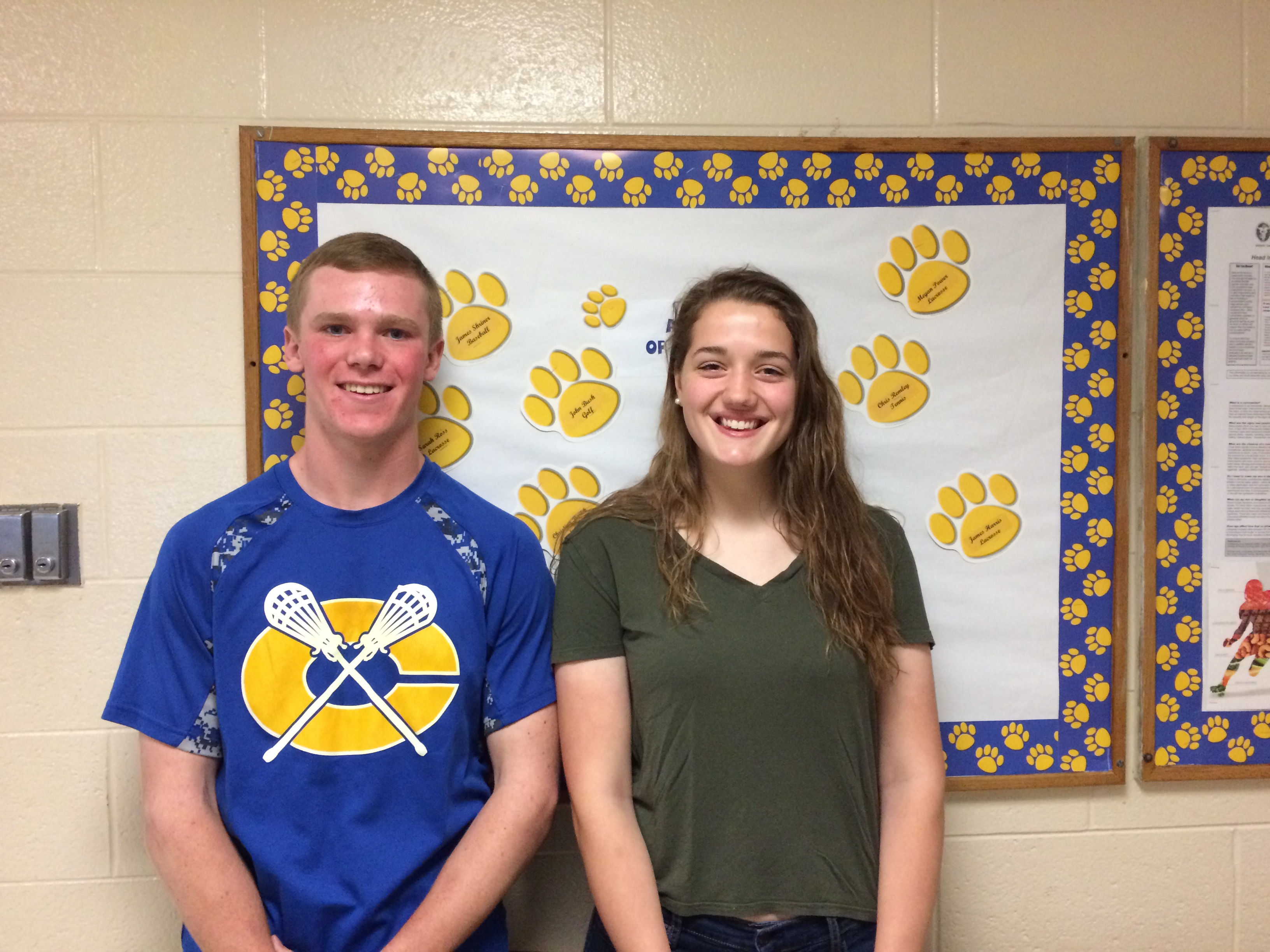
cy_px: 476
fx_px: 1064
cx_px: 635
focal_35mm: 29
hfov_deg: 61.7
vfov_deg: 48.2
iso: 320
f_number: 2.2
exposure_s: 1/30
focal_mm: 4.15
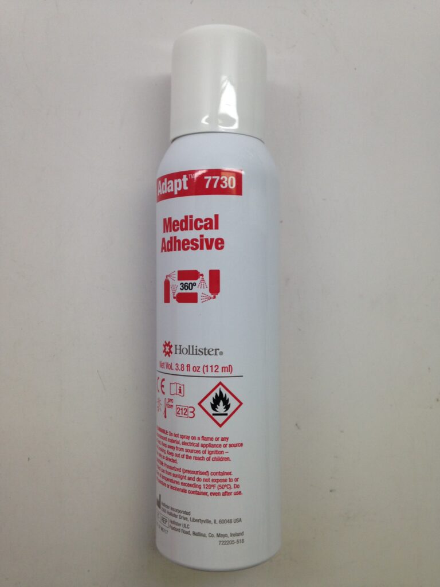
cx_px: 220
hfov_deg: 42.9
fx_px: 559
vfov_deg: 55.4
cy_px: 294
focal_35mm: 33
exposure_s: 1/60
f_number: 2.4
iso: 50
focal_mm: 4.12
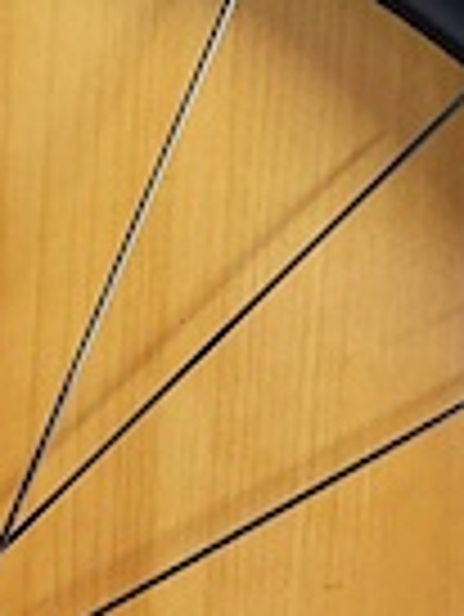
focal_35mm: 152
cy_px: 598
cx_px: -234
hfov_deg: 9.5
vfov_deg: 12.8
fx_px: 2712
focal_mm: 5.4
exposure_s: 1/40
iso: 320
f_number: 1.8
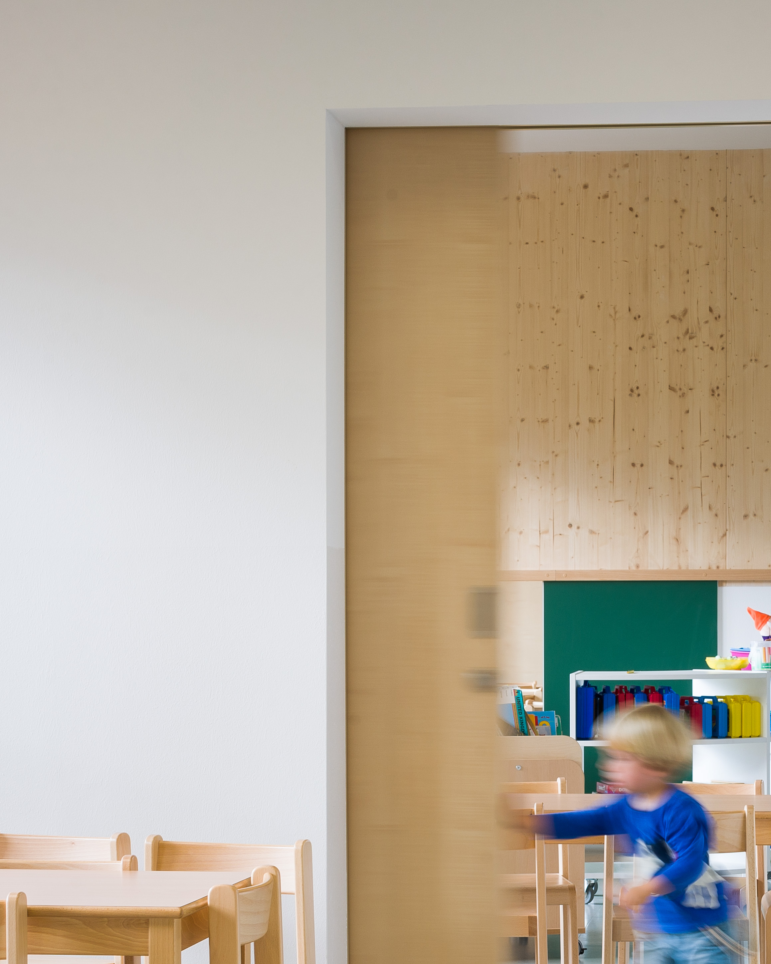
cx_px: 575
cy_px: 655
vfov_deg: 19.5
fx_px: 2795
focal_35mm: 98
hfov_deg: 15.6
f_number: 11
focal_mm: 50
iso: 100
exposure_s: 1/6
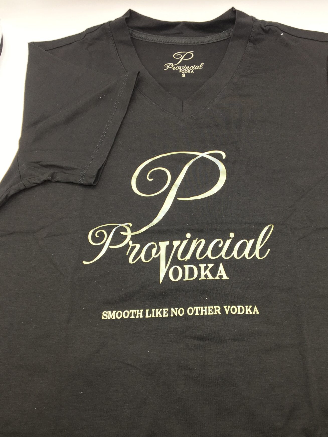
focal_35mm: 34
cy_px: 253
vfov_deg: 53.7
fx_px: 430
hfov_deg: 41.7
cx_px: 189
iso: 25
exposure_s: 1/40
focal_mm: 4.15
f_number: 2.2
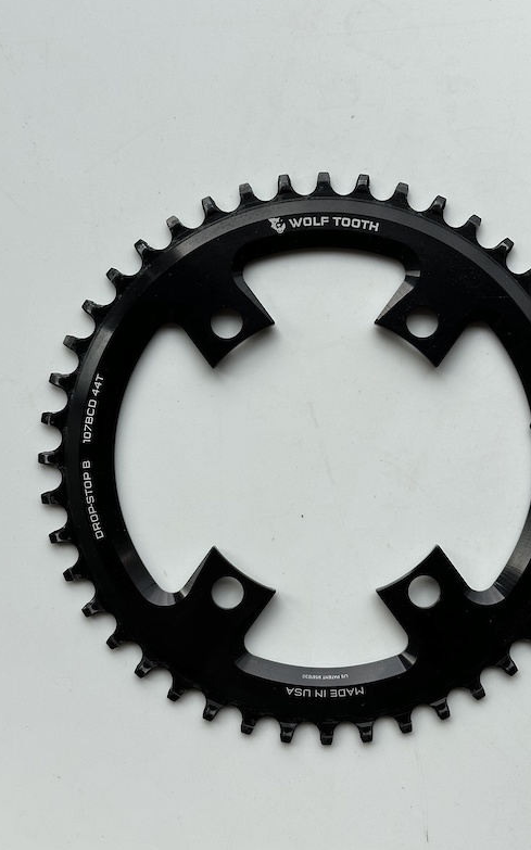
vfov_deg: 38.9
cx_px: 319
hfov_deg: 24.8
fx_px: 1205
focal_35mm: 52
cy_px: 427
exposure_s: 1/1212
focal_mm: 6.86
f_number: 1.78
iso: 64
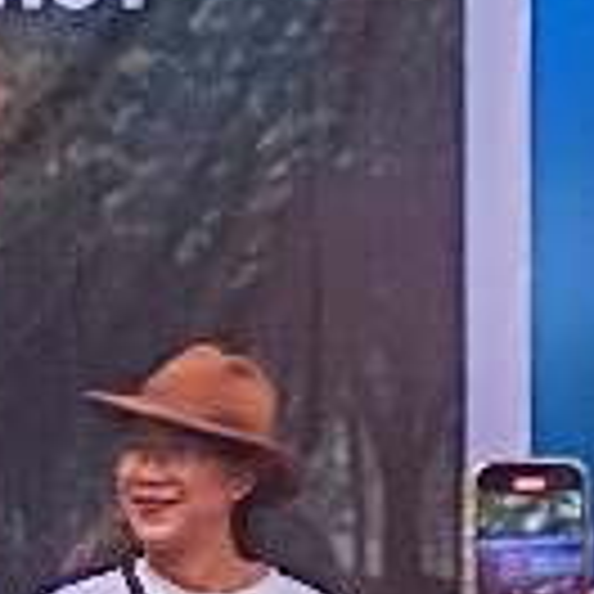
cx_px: -860
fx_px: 2699
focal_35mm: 139
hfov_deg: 10.6
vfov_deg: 12.5
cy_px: 486
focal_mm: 4.74
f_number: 1.79
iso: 227
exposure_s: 1/33
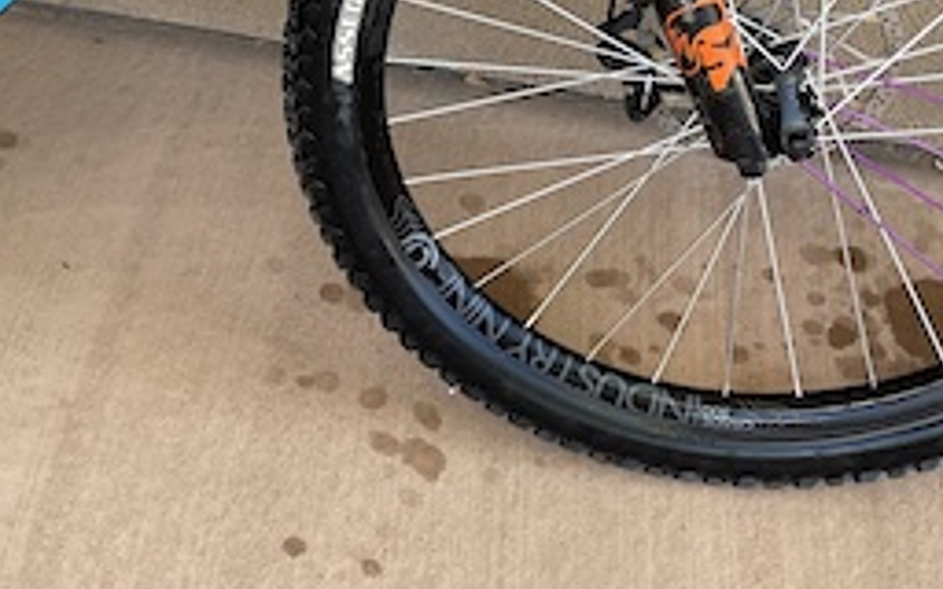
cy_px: -52
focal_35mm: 86
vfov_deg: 14.8
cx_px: -18
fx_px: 2210
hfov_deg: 23.0
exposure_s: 1/121
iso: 32
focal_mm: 4.2
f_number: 1.6
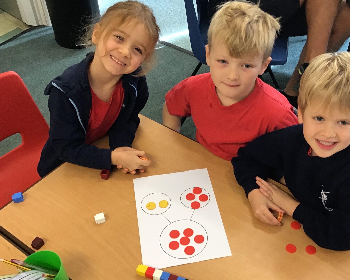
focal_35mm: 42
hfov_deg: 43.5
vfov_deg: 35.6
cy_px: 152
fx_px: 435
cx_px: 216
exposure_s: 1/33
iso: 125
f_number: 2.4
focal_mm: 3.3
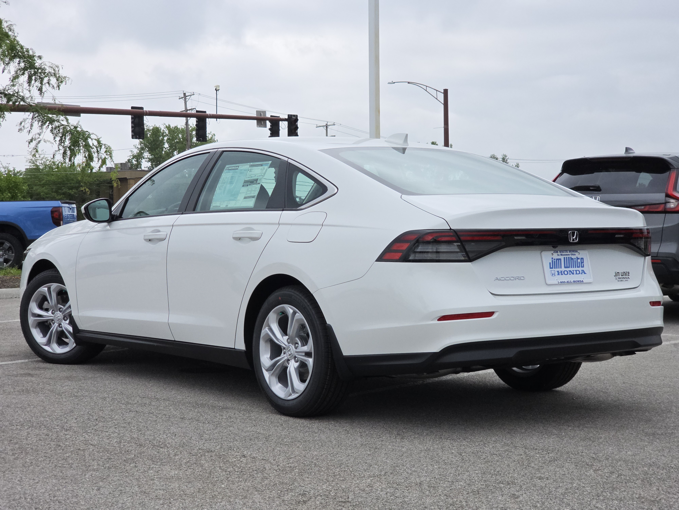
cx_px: 340
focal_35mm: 69
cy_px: 255
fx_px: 1353
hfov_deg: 28.2
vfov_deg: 21.3
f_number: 2.4
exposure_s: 1/1994
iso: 50
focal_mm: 7.9
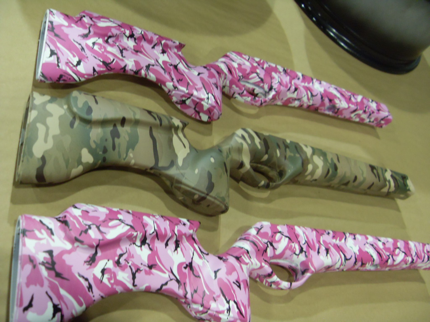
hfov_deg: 52.6
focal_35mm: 35
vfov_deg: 40.7
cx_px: 215
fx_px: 435
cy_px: 161
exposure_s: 1/30
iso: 200
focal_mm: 6.3
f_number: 2.8
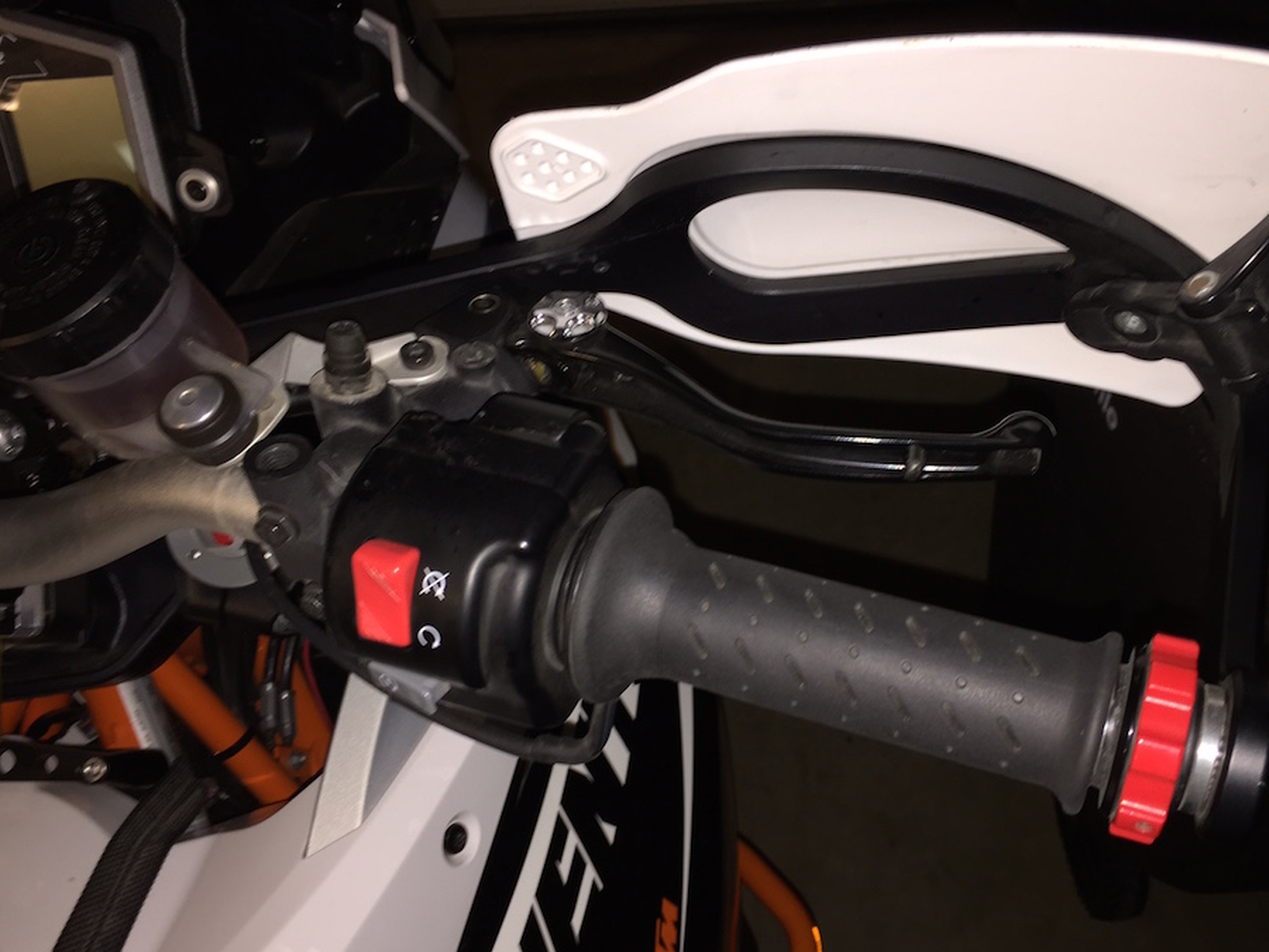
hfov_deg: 55.2
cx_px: 699
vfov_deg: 42.9
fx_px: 1210
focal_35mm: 33
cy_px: 536
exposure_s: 1/23
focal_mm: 4.15
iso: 32
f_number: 2.2
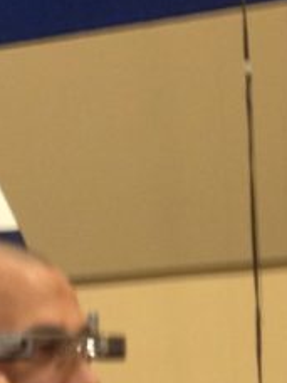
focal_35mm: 148
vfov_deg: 12.8
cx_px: 321
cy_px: 519
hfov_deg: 9.9
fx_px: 1636
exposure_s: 1/20
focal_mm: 4.12
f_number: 2.4
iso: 160
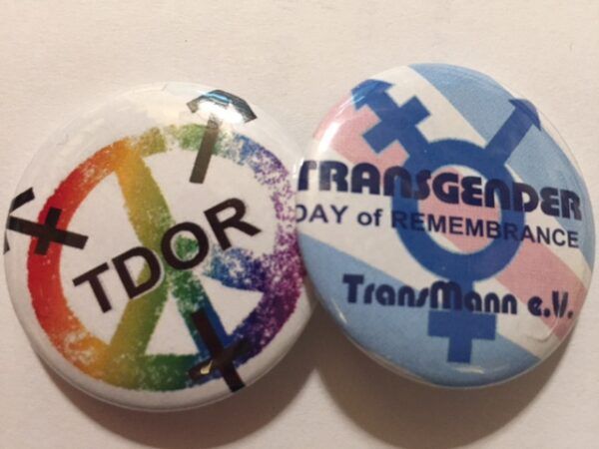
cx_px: 300
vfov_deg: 48.2
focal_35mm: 29
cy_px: 224
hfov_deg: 61.7
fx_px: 502
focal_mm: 4.15
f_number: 2.2
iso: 250
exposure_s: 1/17
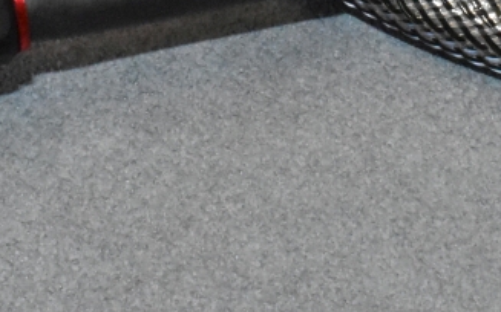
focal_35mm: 191
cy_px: -133
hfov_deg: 10.9
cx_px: 398
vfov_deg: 6.8
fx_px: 2607
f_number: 25
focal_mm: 34
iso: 7200
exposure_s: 1/60
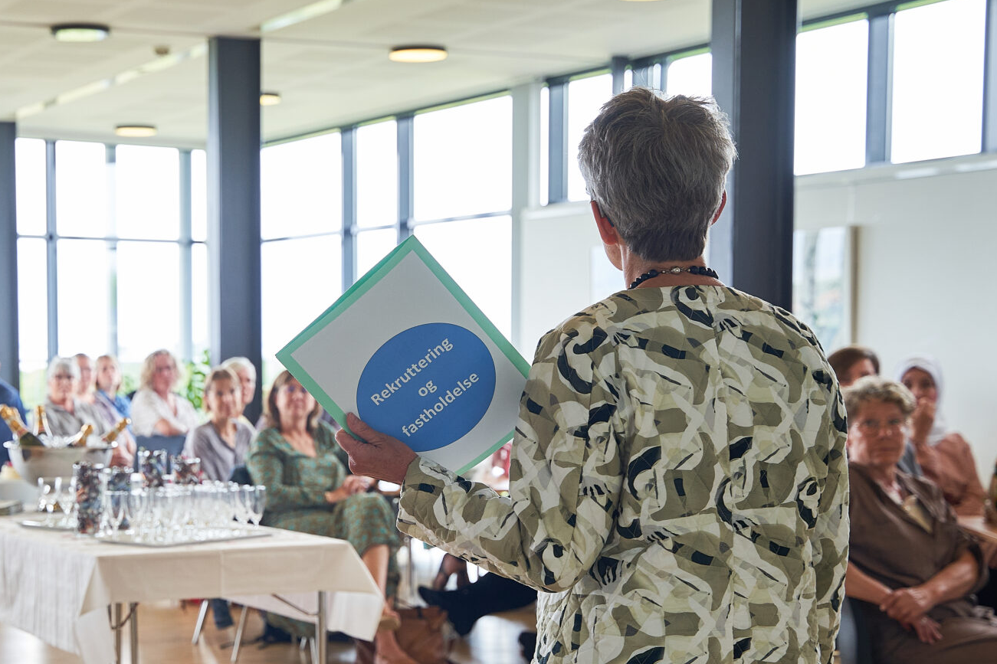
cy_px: 470
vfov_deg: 18.3
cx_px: 247
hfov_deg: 27.0
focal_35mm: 74
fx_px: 2049
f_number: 4
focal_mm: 47
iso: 500
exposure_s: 1/160
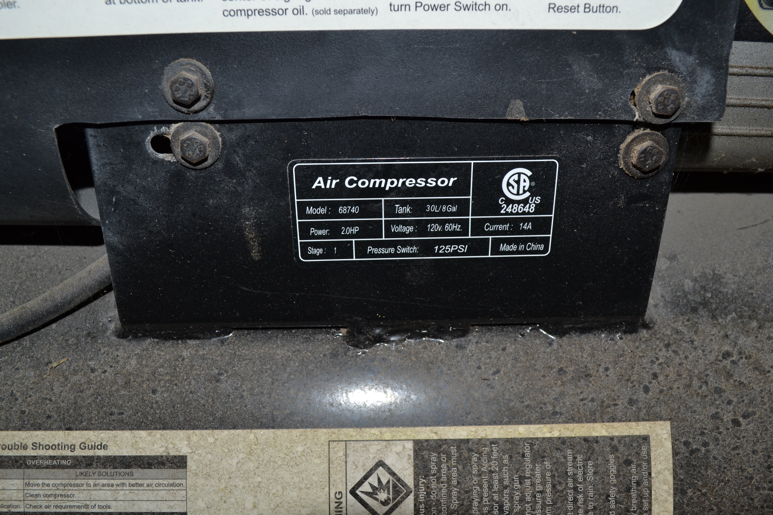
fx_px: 709
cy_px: 258
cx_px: 386
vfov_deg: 40.0
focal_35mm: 33
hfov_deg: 57.2
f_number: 8
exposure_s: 1/60
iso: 100
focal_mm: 22
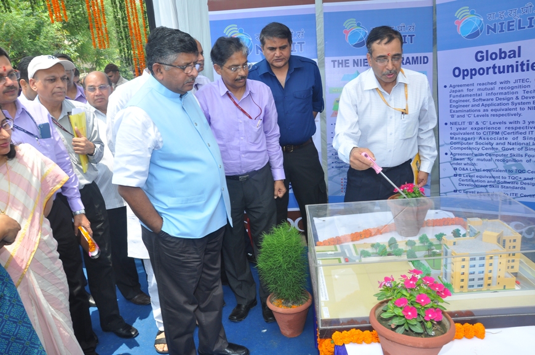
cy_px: 178
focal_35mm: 27
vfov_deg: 47.8
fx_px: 401
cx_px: 268
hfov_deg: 67.4
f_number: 10
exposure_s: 1/125
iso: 400
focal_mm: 18
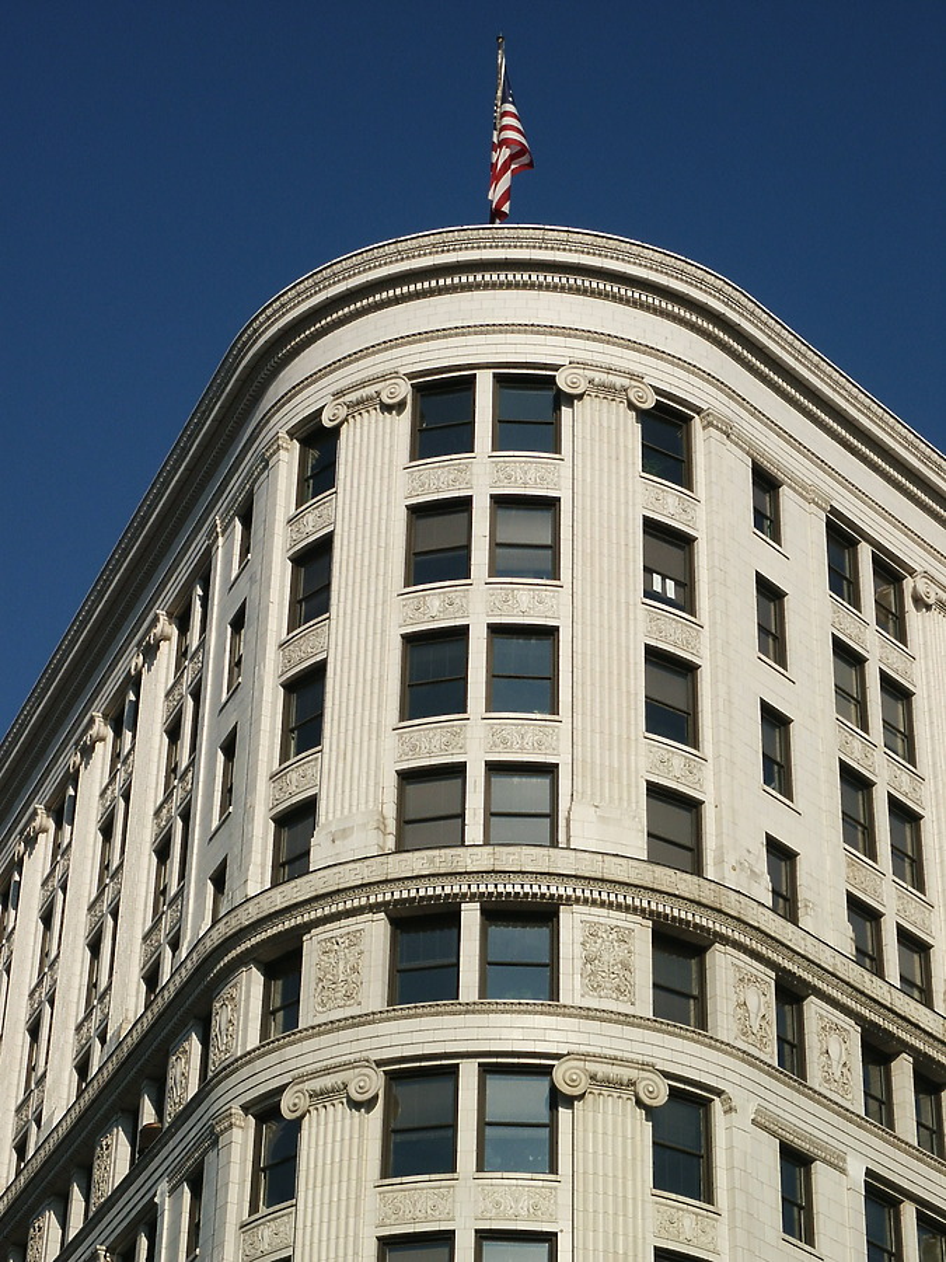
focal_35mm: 83
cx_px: 473
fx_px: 3024
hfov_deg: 17.8
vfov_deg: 23.6
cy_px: 631
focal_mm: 16.57
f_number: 8
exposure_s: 1/350
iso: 64
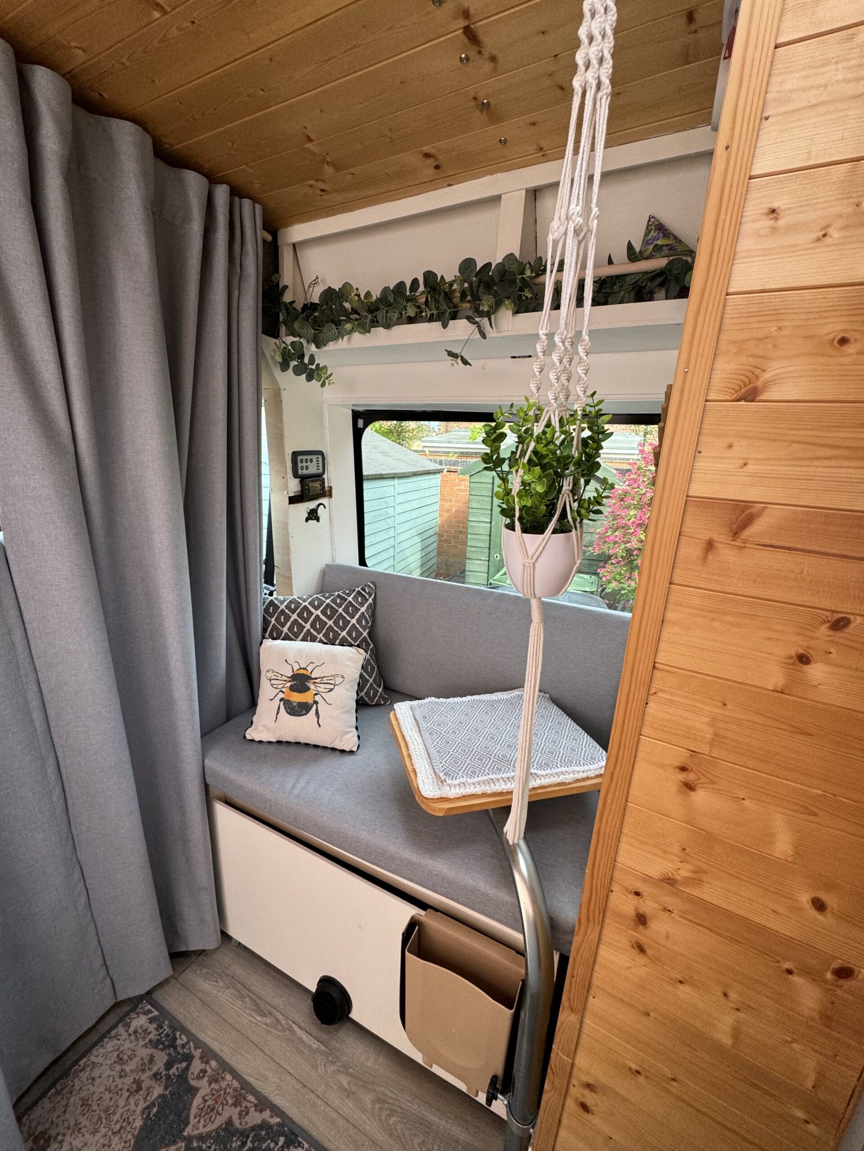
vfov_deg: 102.1
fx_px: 466
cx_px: 432
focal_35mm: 14
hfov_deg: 85.7
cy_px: 576
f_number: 2.2
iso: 160
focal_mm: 2.22
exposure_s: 1/99
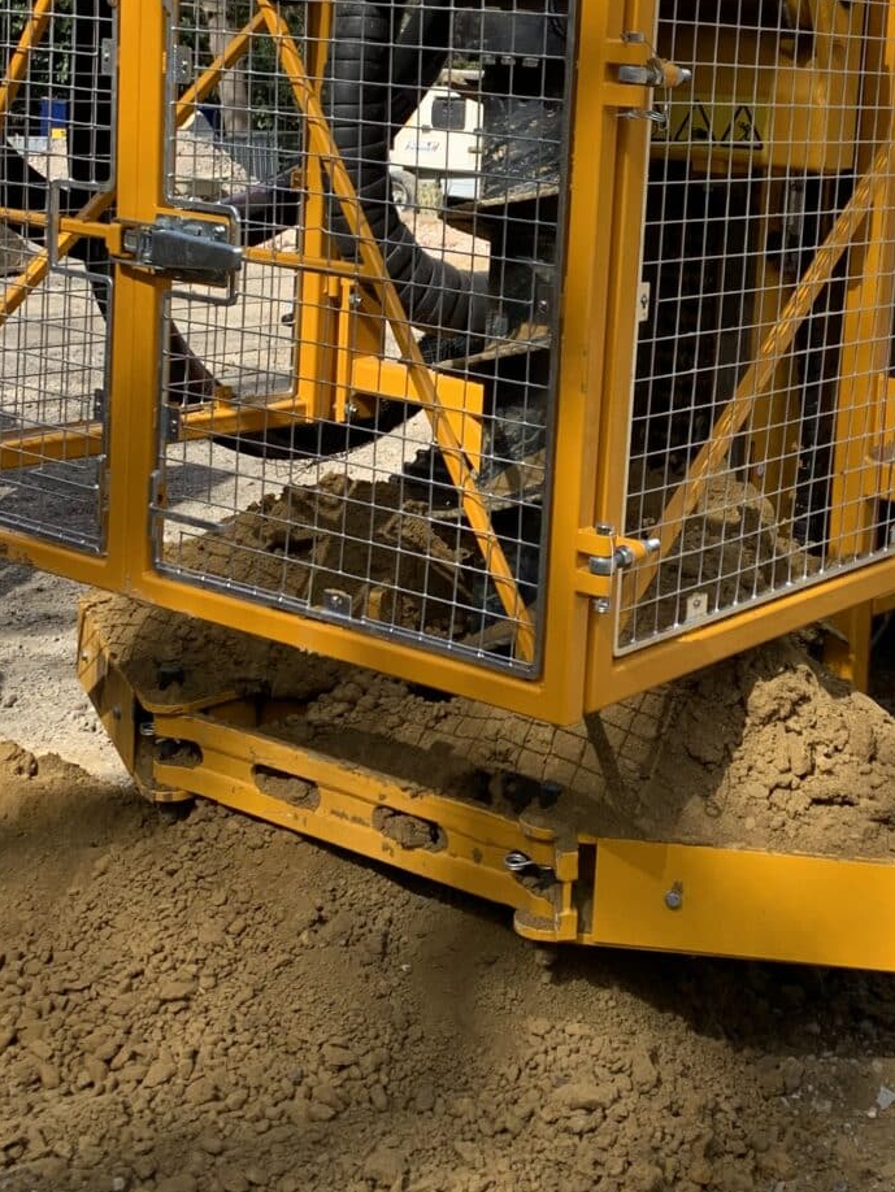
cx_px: 661
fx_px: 1999
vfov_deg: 32.8
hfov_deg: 25.0
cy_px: 349
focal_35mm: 58
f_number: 1.8
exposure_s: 1/1088
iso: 25
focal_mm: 4.25
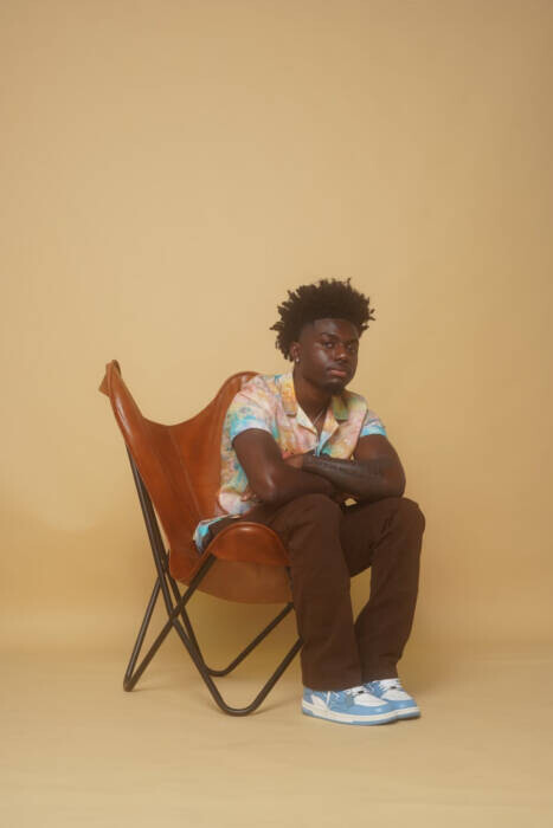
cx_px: 276
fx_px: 1151
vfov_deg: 39.6
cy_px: 414
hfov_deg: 27.0
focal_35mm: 50
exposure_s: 1/160
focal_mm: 50
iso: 200
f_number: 5.6
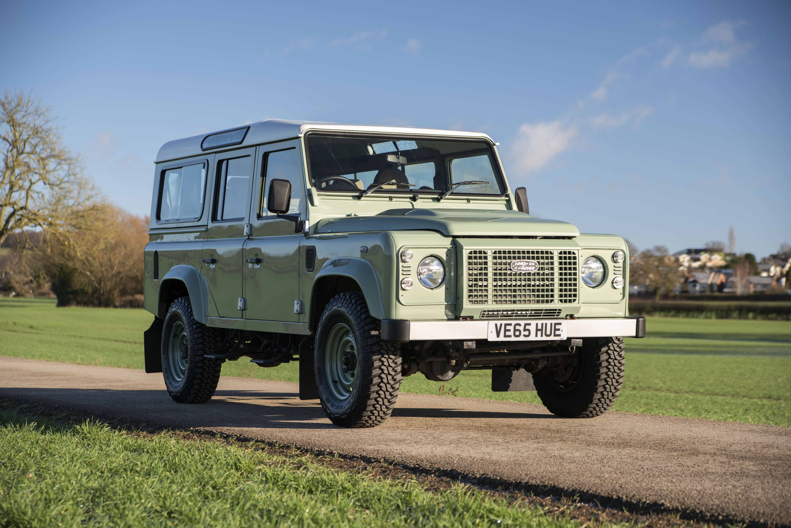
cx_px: 396
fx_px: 1582
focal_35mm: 72
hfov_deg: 28.1
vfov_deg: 18.9
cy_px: 264
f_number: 3.5
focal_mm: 72
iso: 125
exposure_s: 1/320
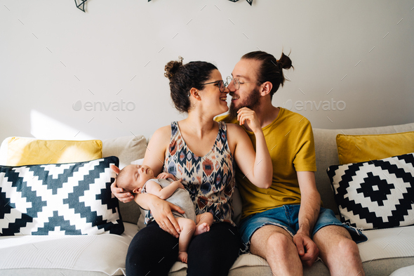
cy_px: 138
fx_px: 402
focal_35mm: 35
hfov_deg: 54.4
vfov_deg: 37.8
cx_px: 207
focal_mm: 35
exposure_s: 1/200
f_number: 2.5
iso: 400
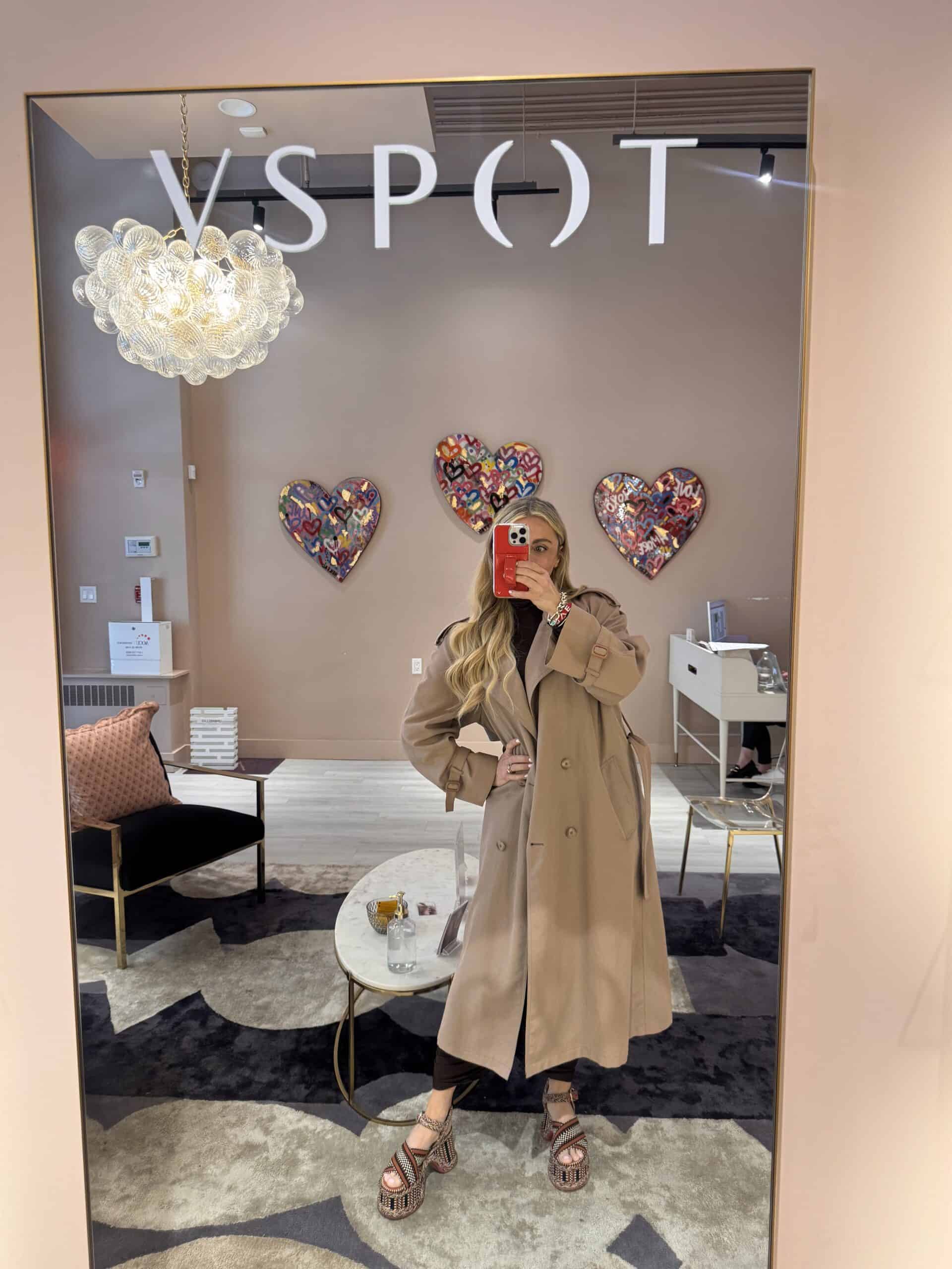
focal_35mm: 24
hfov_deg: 56.8
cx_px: 476
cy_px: 634
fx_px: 880
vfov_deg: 71.6
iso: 200
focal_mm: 6.76
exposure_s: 1/120
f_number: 1.78
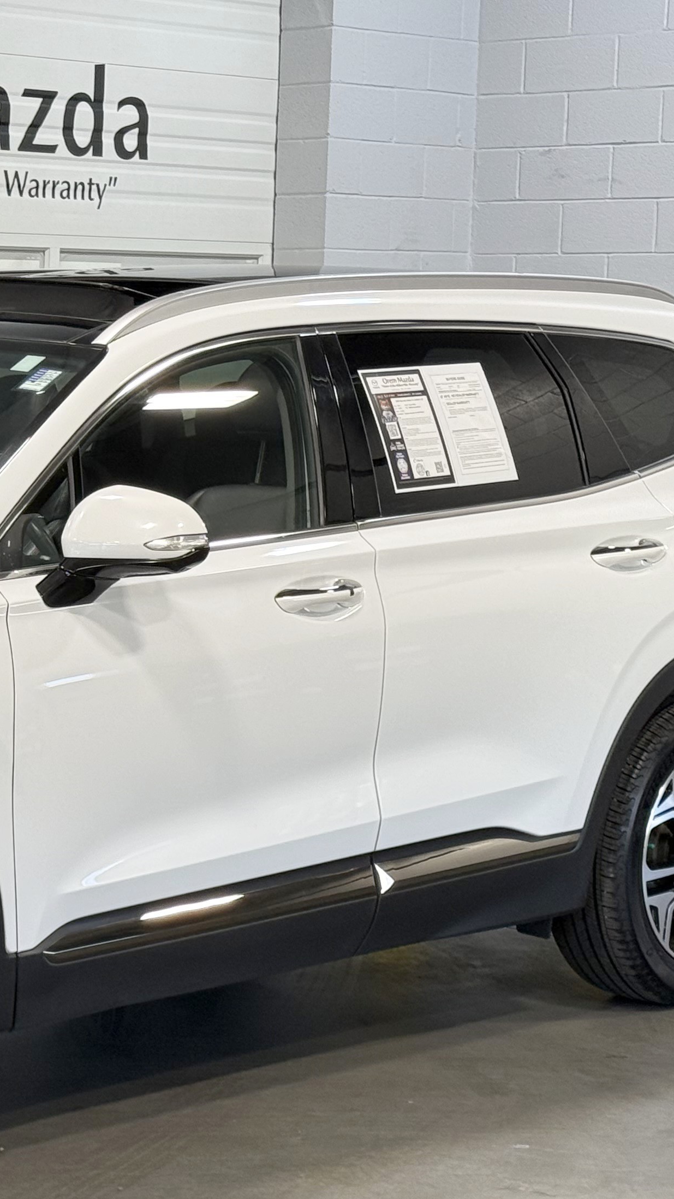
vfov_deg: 22.2
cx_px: -91
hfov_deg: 12.4
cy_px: 629
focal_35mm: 96
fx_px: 3051
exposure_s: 1/79
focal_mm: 6.76
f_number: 1.78
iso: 100
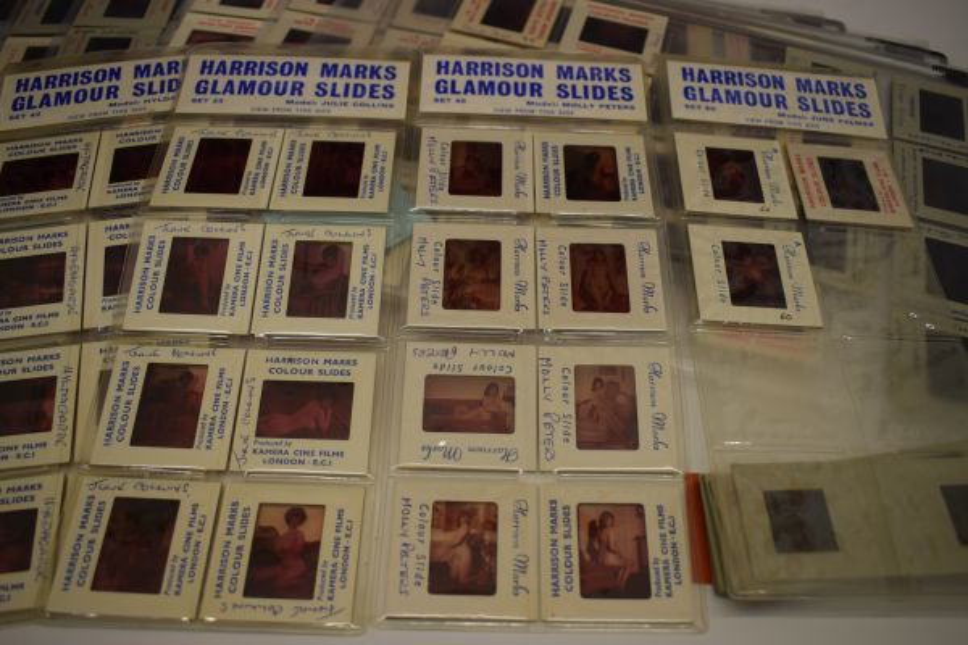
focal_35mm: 33
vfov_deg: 40.0
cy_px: 322
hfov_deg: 57.2
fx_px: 887
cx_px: 484
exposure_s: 1/80
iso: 400
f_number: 4.5
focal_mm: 22
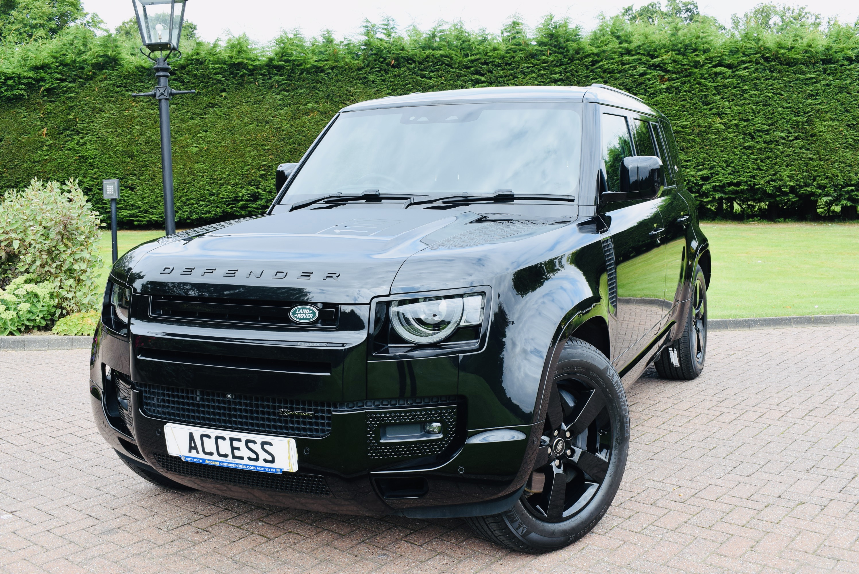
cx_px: 430
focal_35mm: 39
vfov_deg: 34.3
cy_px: 287
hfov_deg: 49.5
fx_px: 931
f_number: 8
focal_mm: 26
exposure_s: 1/250
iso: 320
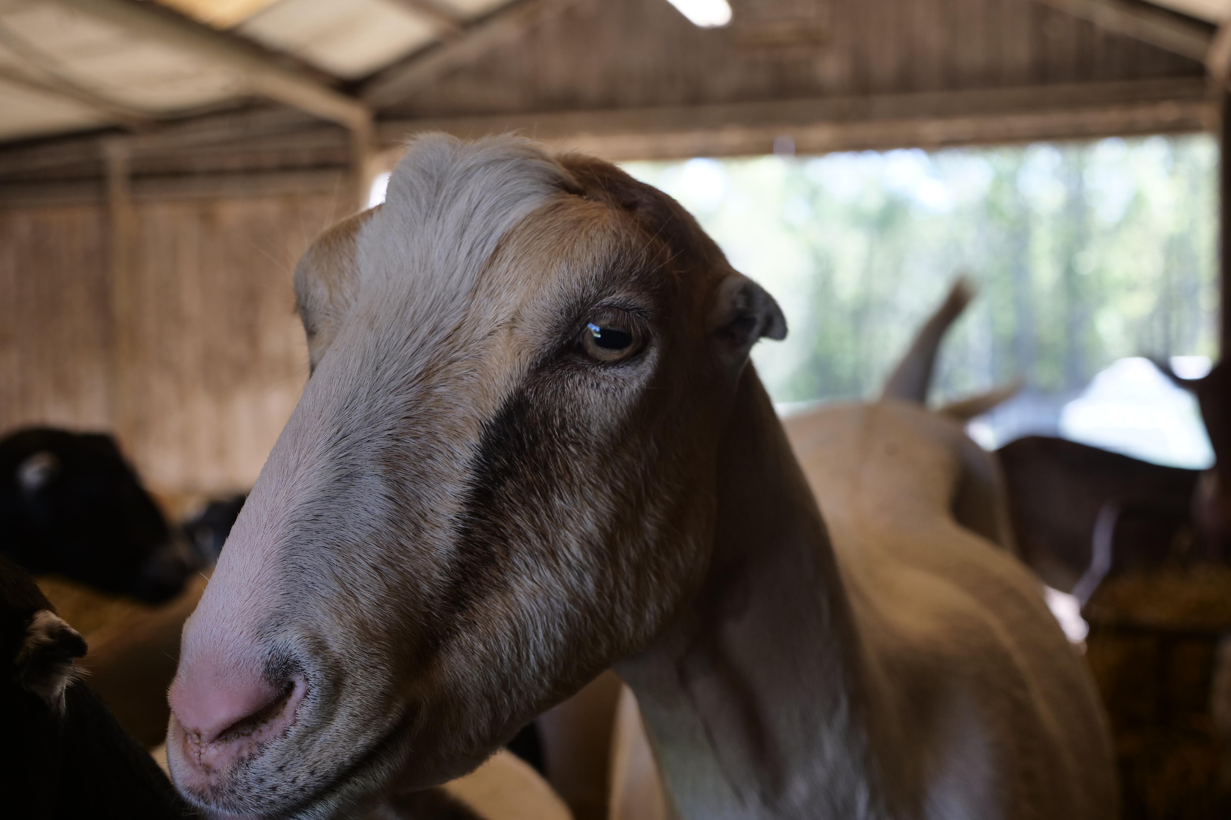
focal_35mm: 55
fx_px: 1881
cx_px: 611
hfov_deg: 36.2
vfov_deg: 24.6
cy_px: 436
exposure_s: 1/125
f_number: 3.2
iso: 200
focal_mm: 26
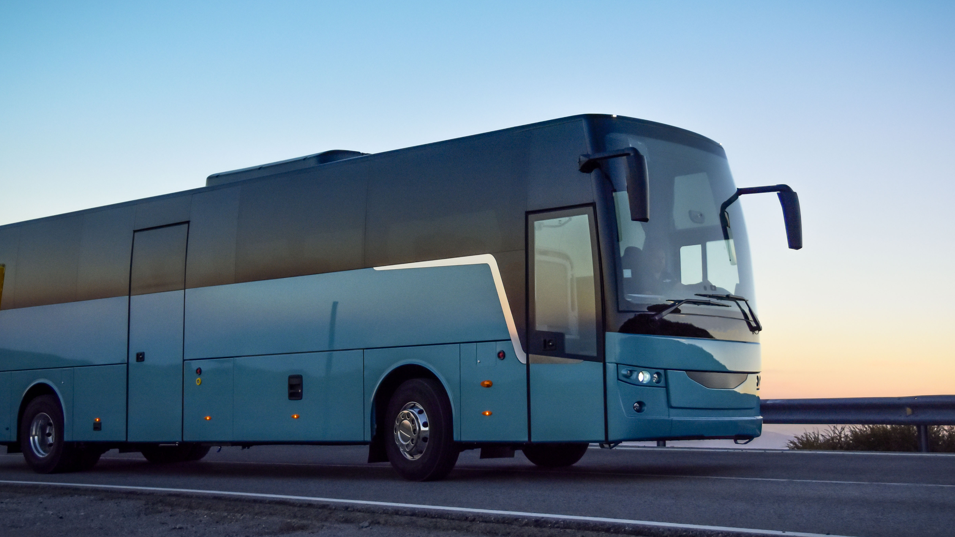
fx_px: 1333
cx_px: 471
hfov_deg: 39.4
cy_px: 255
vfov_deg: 22.8
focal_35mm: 53
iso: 1000
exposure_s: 1/2000
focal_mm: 27
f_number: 4
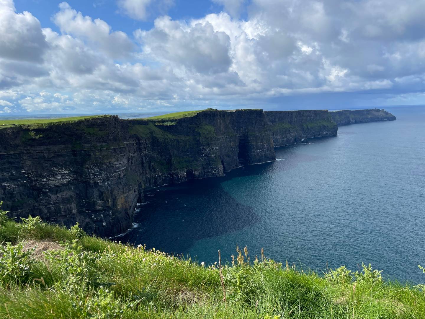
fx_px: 319
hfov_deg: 67.3
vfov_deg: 53.1
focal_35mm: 26
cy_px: 160
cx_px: 212
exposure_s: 1/4292
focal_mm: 4.2
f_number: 1.6
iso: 50
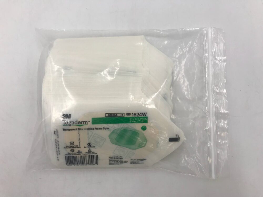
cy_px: 98
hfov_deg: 63.4
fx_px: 213
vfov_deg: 49.7
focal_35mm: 28
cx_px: 132
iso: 25
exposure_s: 1/120
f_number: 1.8
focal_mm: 3.99
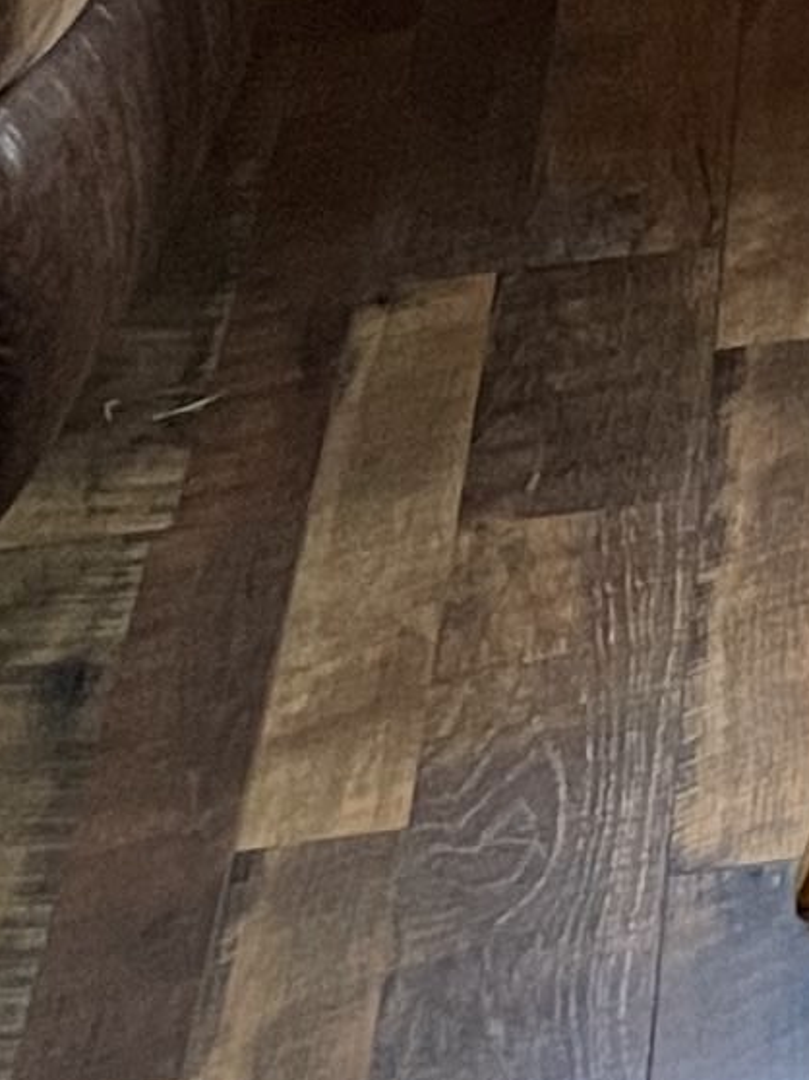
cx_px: 2677
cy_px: -1275
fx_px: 5863
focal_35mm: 188
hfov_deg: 6.9
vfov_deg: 9.6
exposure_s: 1/60
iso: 320
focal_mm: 4.2
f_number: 1.6
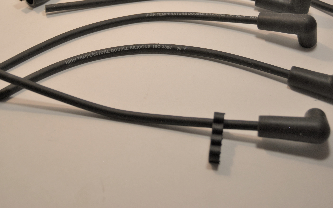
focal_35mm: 53
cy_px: 48
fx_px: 481
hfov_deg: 38.2
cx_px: 156
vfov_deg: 24.1
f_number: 3.8
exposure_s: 1/400
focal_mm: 24
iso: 400
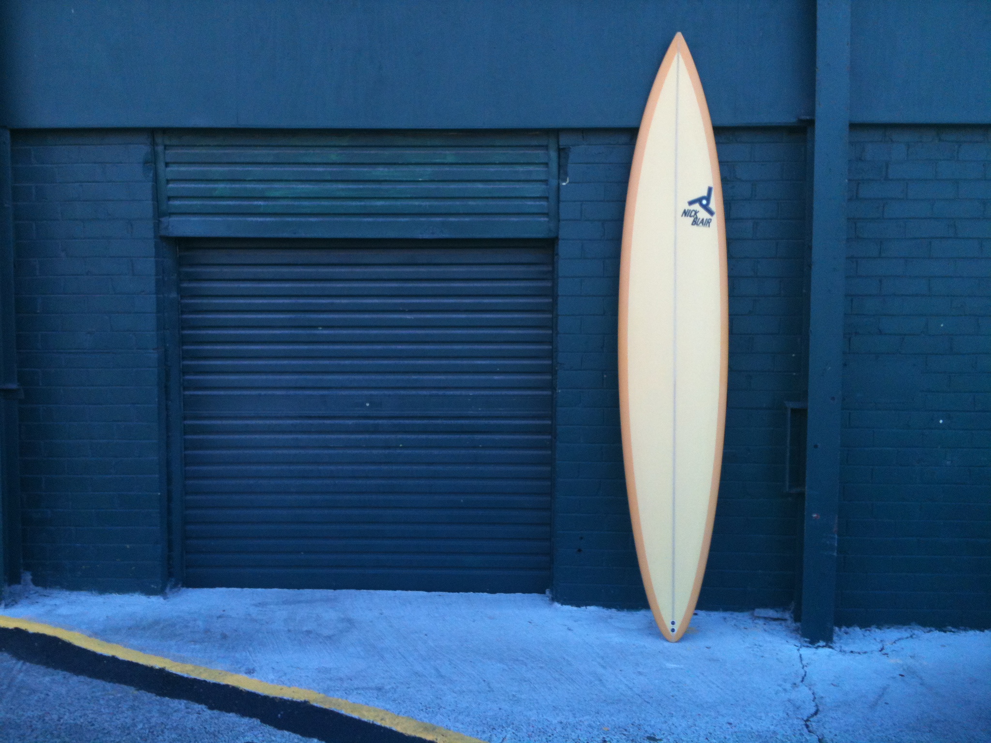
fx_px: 1002
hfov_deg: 52.6
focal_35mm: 35
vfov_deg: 40.7
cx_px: 496
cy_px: 372
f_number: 2.8
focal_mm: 3.85
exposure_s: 1/133
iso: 64
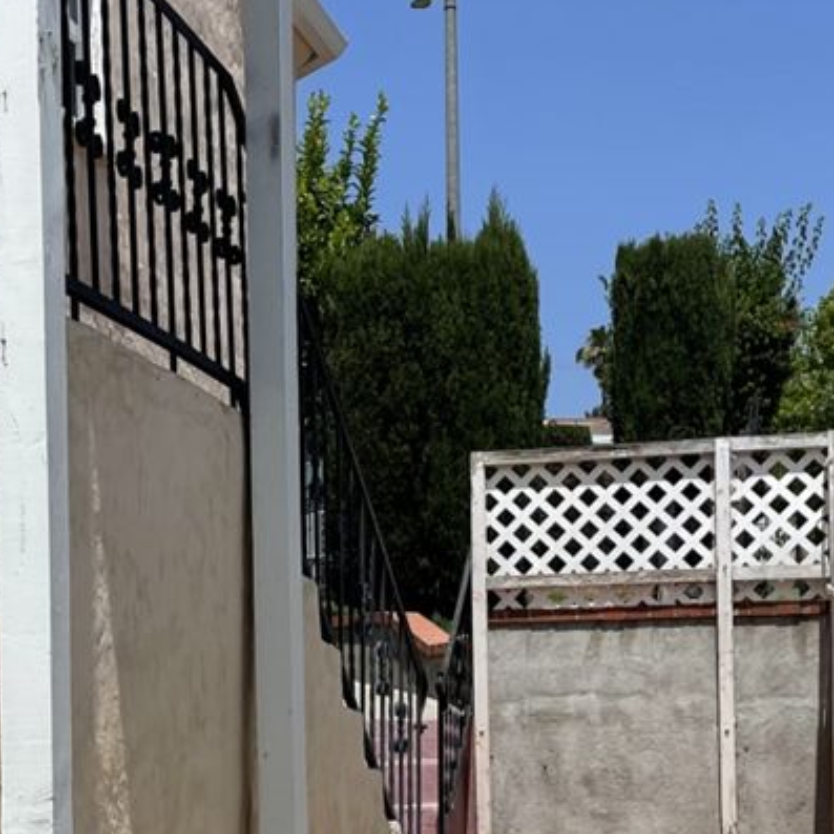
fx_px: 2208
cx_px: 162
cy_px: 643
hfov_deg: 21.1
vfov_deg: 21.2
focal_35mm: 81
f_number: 1.6
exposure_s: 1/6135
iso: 32
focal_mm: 4.2
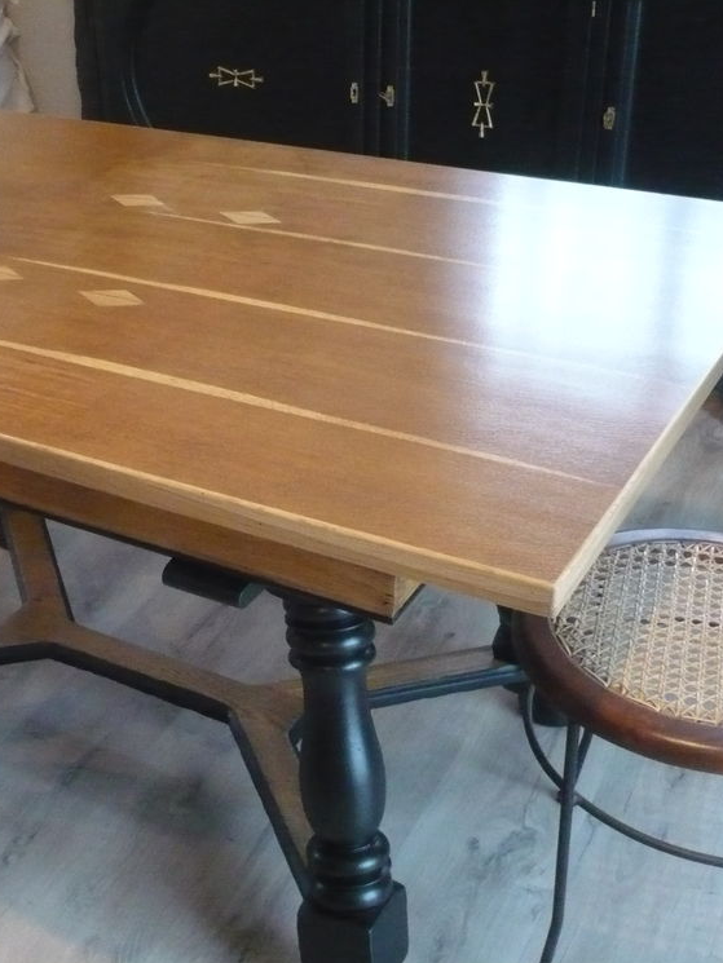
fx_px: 1308
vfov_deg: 40.4
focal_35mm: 47
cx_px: 173
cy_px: 481
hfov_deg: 30.3
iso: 800
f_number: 2.8
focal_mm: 5.8
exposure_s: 1/40
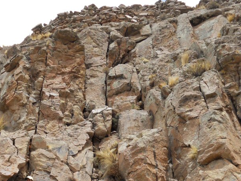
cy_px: 127
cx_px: 78
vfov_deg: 22.8
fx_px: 446
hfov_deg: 30.0
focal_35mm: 64
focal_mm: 6.9
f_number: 3.9
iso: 80
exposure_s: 1/320
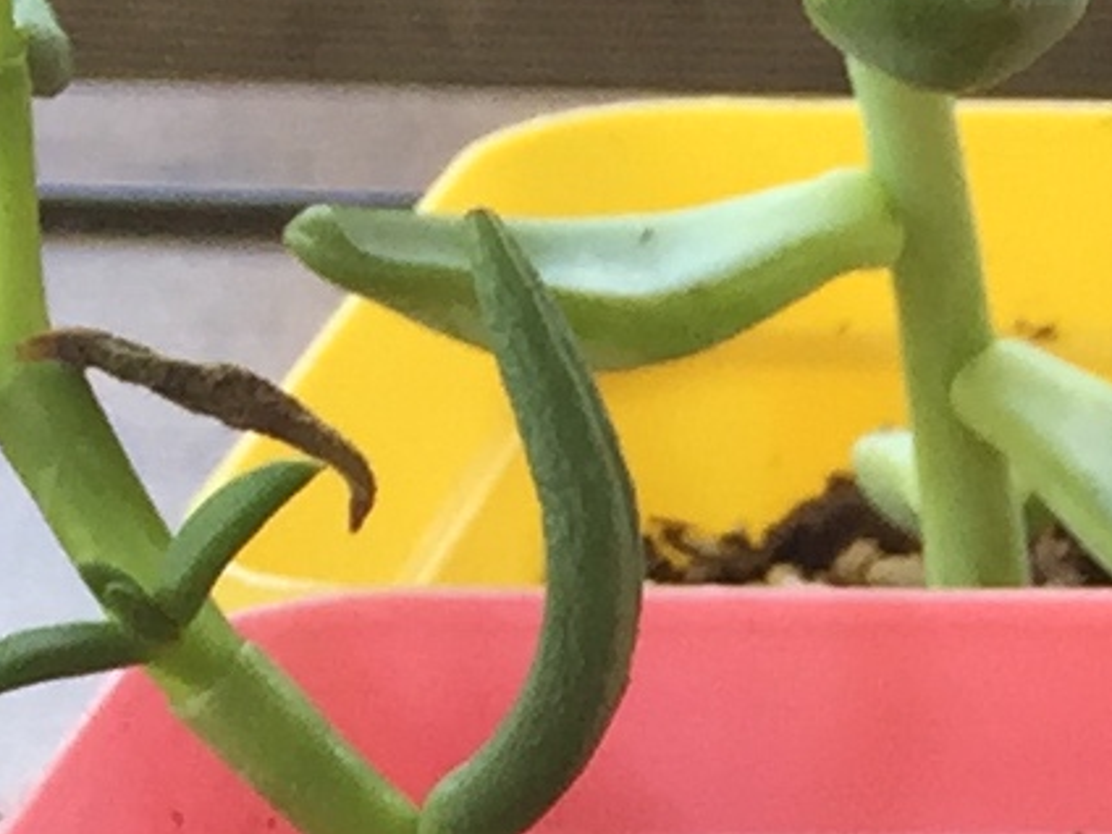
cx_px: 2851
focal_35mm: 223
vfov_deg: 6.3
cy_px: 2082
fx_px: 7164
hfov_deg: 8.1
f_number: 2.2
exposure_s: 1/60
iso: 32
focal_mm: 4.15
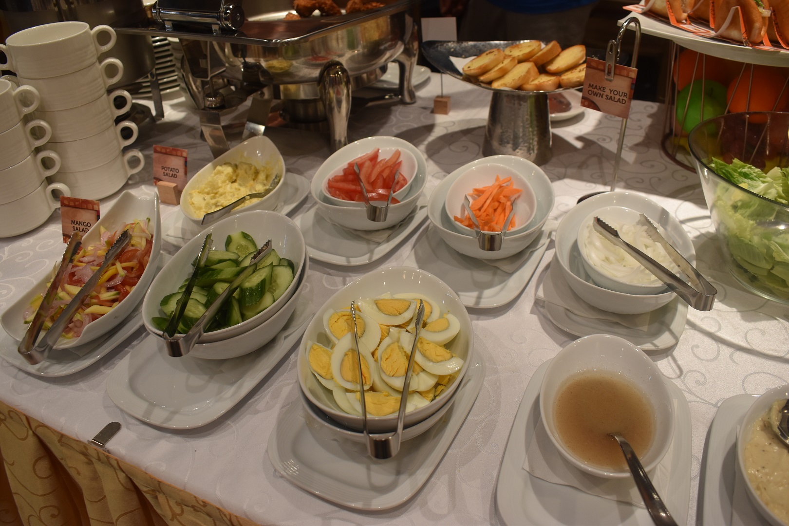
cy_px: 263
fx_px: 657
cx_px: 394
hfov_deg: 61.9
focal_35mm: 30
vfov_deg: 43.6
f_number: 5.6
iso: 400
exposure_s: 1/125
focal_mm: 20
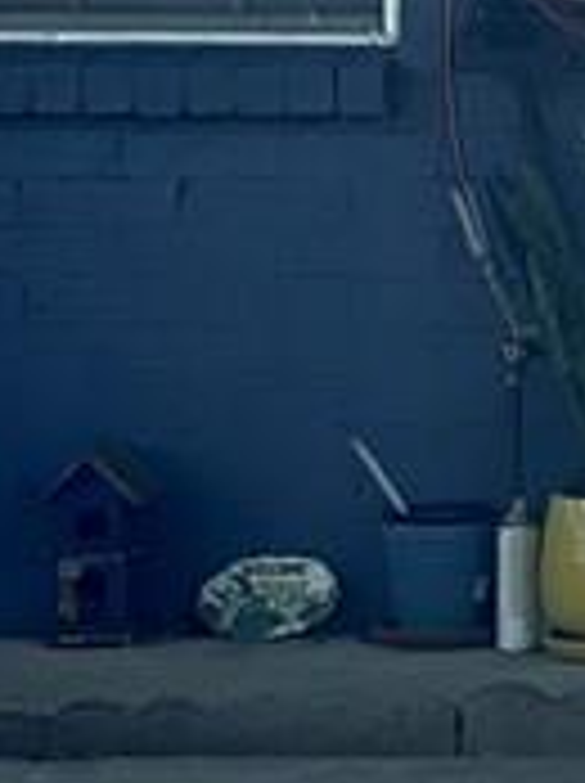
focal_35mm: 377
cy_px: 68
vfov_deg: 5.3
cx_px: 1750
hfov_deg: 3.8
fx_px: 8516
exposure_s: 1/354
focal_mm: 7.5
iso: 32
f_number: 2.2
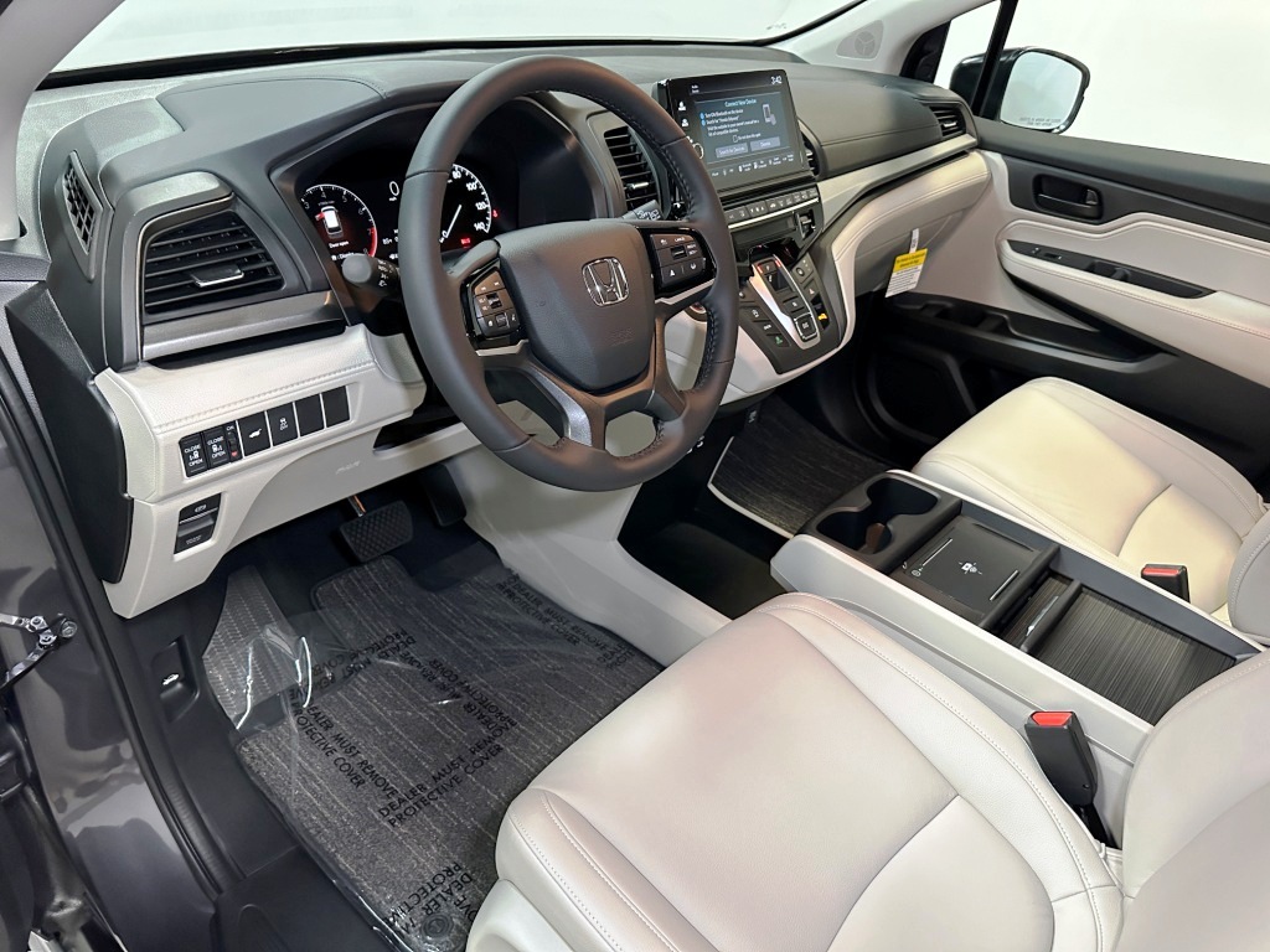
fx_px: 881
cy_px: 476
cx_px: 635
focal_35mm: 24
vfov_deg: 56.8
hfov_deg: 71.6
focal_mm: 6.86
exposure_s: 1/60
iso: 800
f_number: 1.78
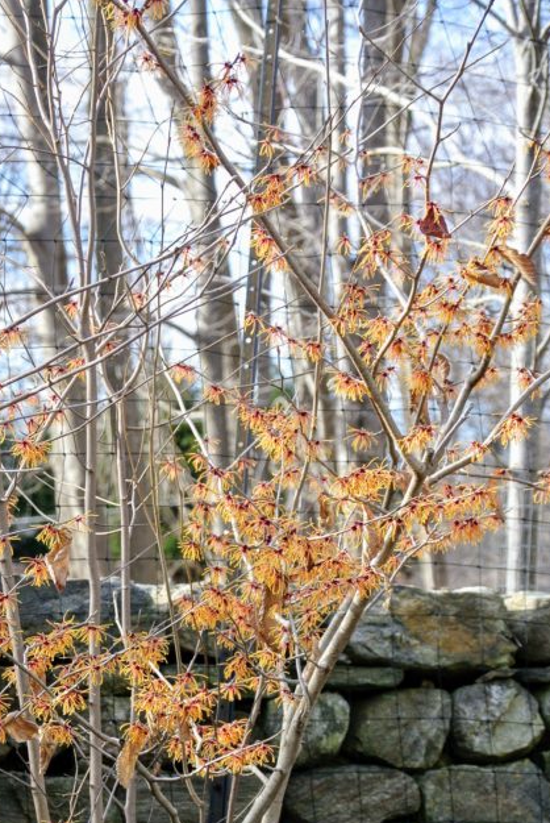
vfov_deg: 11.3
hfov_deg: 7.6
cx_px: 115
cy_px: 610
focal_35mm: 182
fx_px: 4161
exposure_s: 1/160
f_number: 4
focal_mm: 41.2
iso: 100
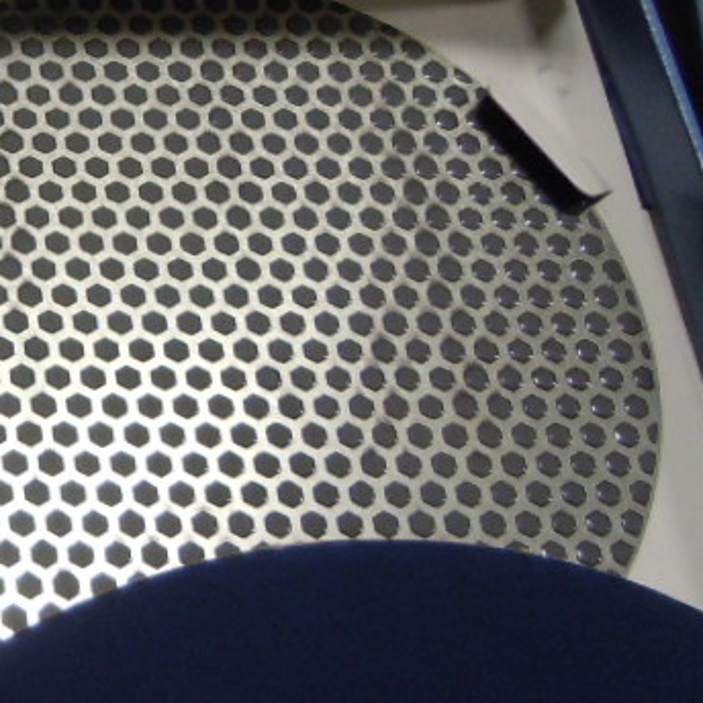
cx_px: -335
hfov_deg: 19.3
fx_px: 1815
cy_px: 182
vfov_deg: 21.7
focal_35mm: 79
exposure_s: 1/80
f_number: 3.5
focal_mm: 5.4
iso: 400
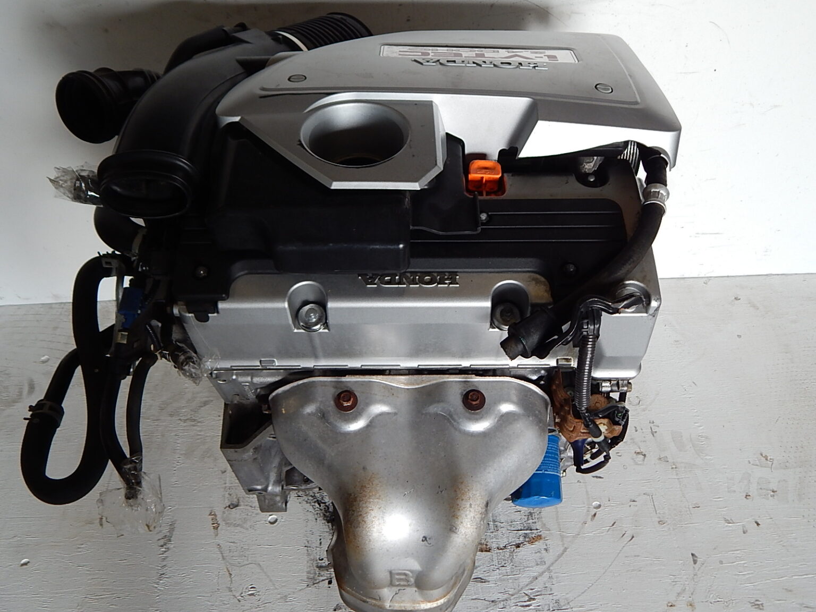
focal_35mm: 35
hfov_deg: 52.6
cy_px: 306
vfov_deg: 40.7
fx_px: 825
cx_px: 408
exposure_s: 1/50
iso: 125
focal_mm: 6.1
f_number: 3.3
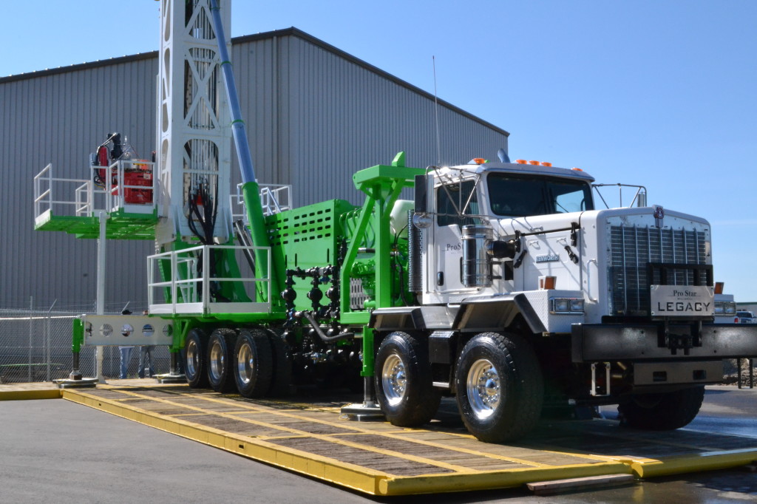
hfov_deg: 43.6
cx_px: 378
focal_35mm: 45
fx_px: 946
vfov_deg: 29.8
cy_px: 252
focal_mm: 30
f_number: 22
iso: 1600
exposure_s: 1/250
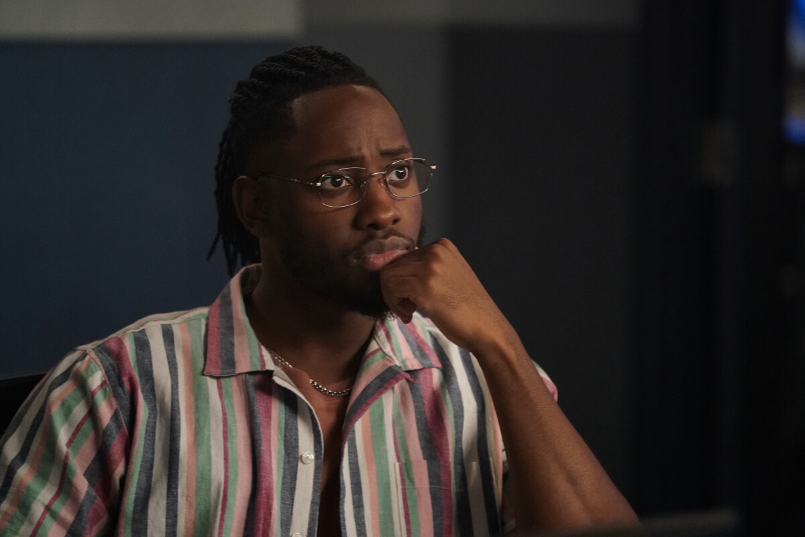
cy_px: 268
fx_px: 4472
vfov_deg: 6.9
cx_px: 402
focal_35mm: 200
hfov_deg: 10.3
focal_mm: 200
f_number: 4
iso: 8000
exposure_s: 1/125
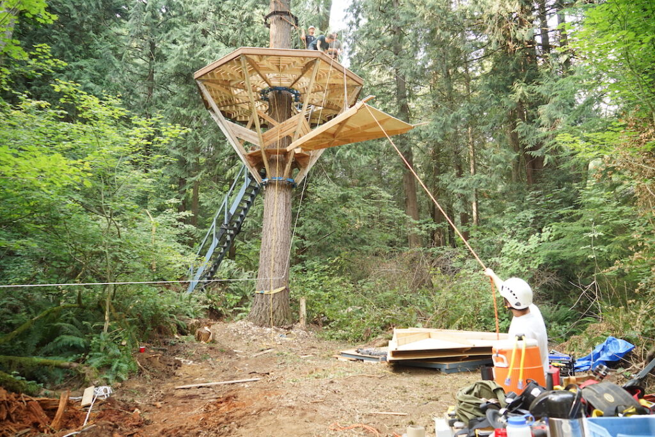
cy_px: 218
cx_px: 328
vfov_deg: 53.1
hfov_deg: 73.7
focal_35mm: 24
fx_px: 437
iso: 160
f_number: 4
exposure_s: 1/30
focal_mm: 24
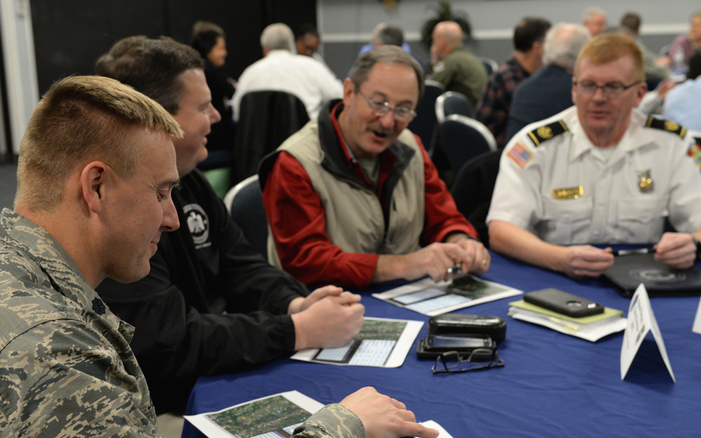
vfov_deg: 22.7
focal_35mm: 57
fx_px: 1089
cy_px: 212
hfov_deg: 35.7
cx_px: 353
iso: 2000
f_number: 5.6
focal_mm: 55
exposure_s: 1/60
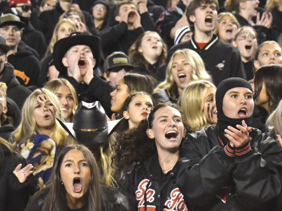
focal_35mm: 206
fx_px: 1678
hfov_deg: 9.6
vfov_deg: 7.2
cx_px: 181
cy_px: 110
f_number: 4.5
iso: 7200
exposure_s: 1/500
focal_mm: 70
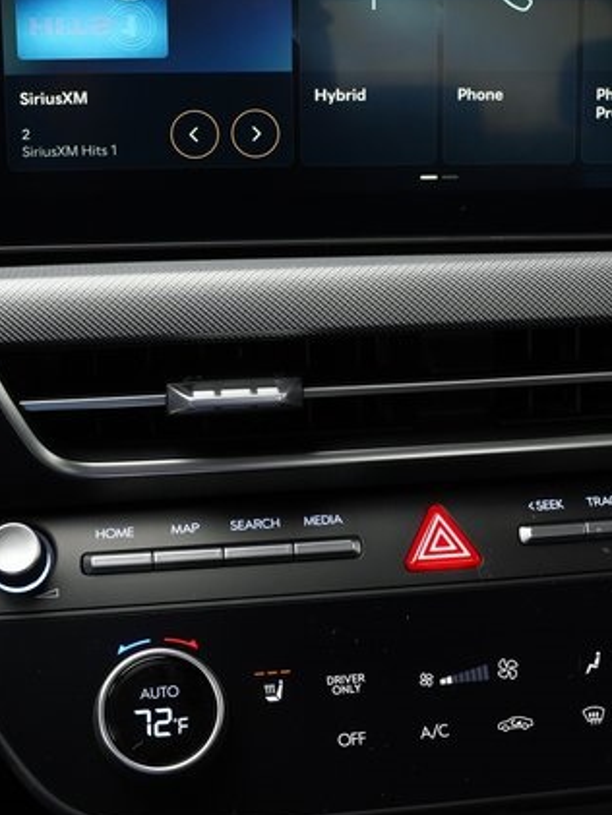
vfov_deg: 34.3
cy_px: 367
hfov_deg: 26.1
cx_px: 366
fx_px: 1319
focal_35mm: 56
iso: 640
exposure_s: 1/30
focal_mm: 24
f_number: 7.1
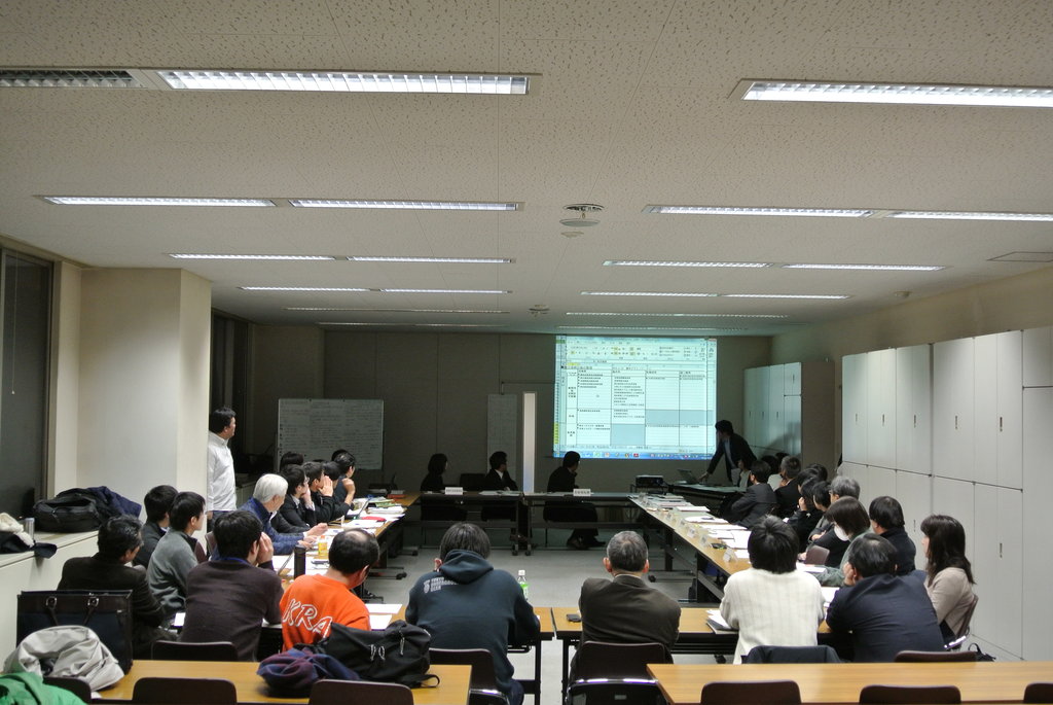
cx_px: 526
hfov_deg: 49.5
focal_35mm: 39
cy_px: 352
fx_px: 1142
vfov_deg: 34.3
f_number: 4
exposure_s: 1/30
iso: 450
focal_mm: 14.5
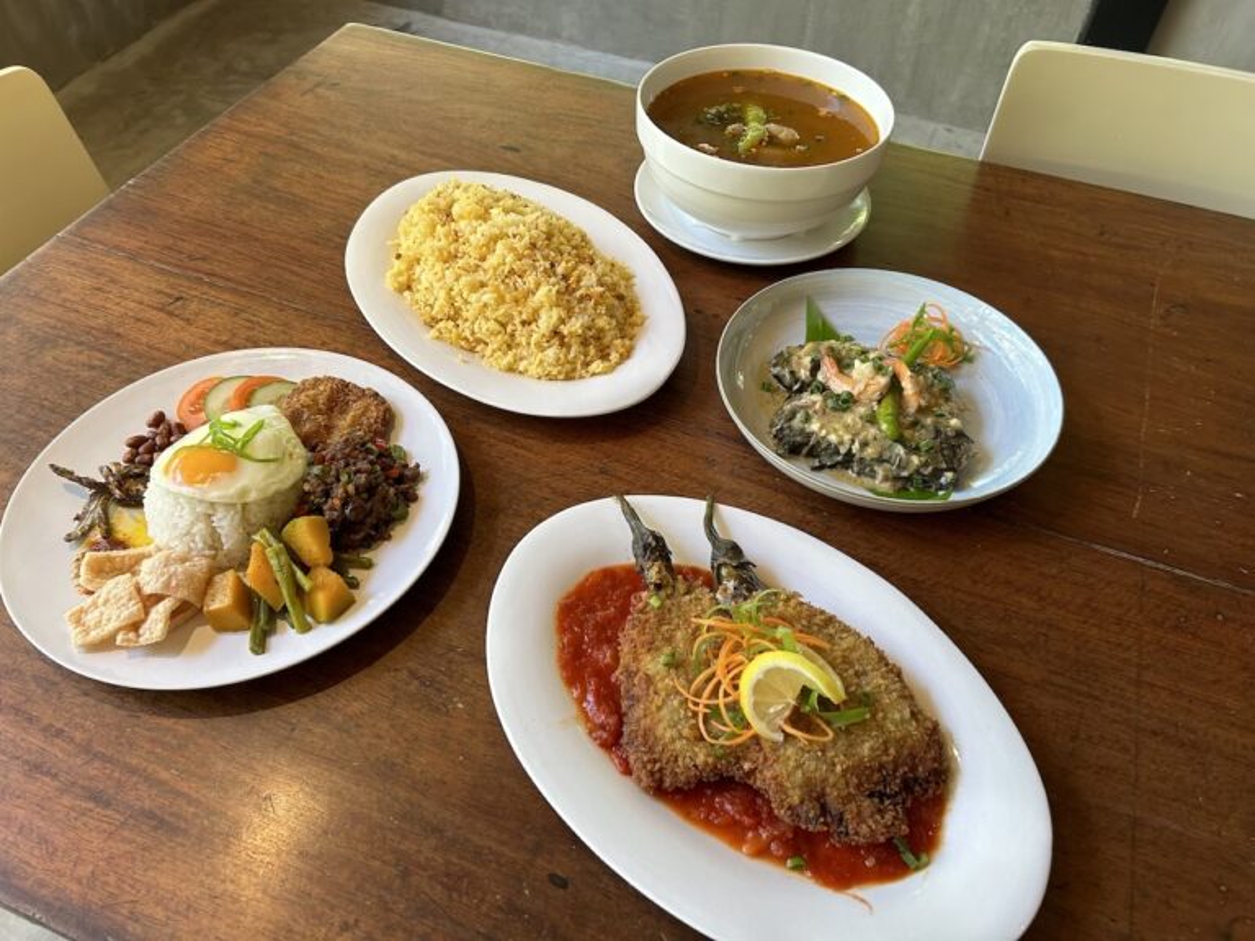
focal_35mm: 26
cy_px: 470
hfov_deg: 67.3
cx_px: 628
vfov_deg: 53.1
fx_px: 943
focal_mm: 5.7
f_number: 1.5
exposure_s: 1/107
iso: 125
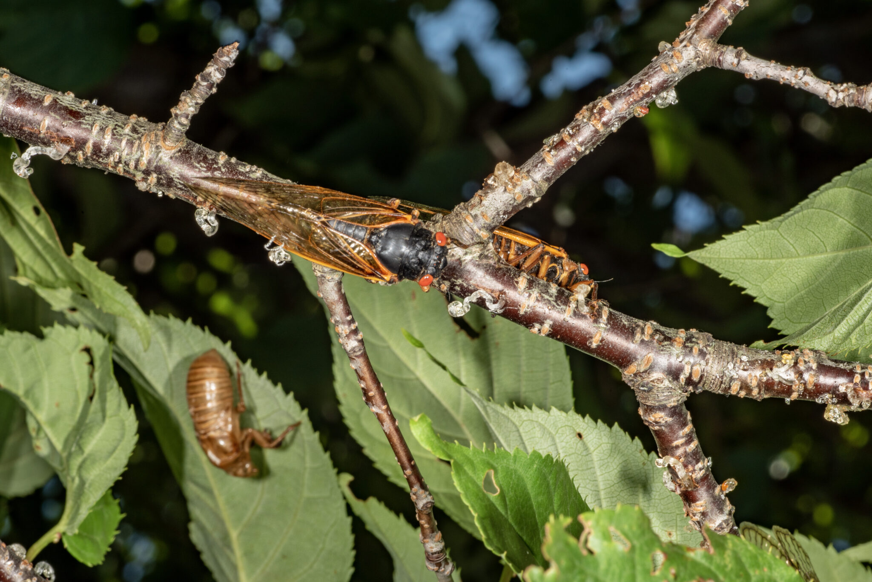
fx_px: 2181
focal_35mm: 90
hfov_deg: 22.6
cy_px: 291
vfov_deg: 15.2
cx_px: 436
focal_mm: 90
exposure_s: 1/60
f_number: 40
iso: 100
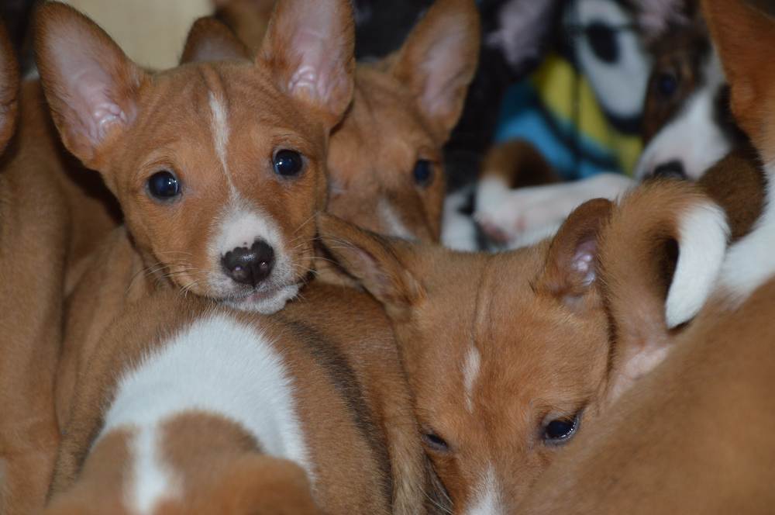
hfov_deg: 15.9
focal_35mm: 129
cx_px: 388
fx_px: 2773
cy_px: 258
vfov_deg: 10.6
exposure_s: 1/60
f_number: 5.3
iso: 400
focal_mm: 86
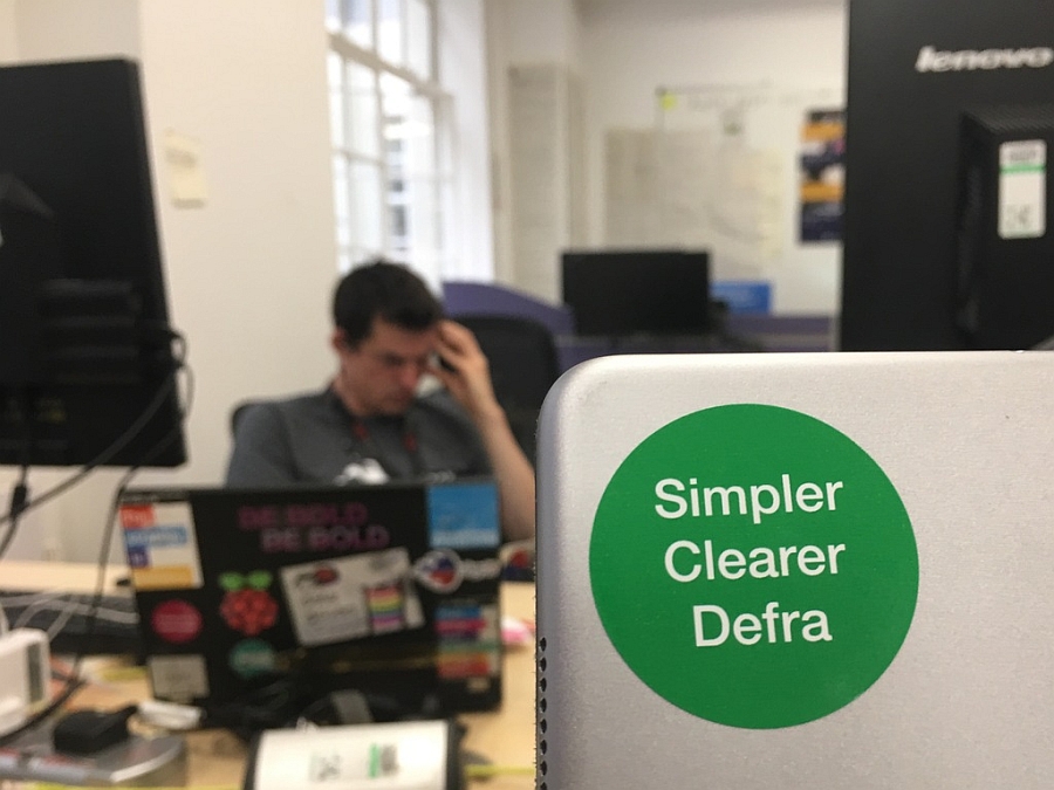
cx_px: 527
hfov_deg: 61.7
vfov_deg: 48.2
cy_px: 395
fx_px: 883
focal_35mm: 29
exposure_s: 1/17
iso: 40
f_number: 2.2
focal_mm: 4.15
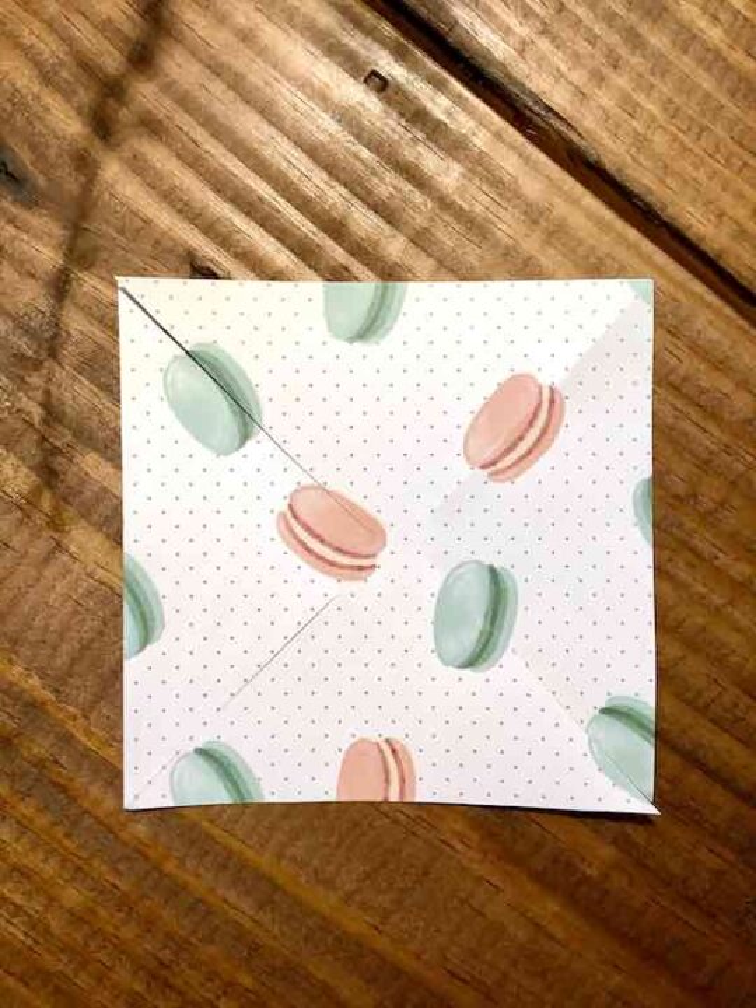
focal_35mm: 31
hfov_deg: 45.4
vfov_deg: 58.4
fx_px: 903
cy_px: 504
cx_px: 378
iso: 125
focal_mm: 3.3
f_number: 2.4
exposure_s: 1/60
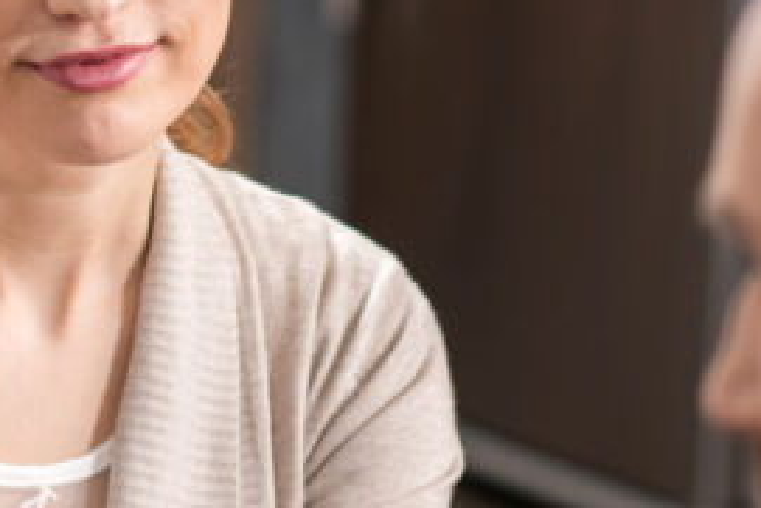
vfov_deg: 3.7
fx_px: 7952
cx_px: -236
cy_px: 420
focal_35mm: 376
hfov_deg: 5.4
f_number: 2.8
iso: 200
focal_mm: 85
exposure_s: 1/125
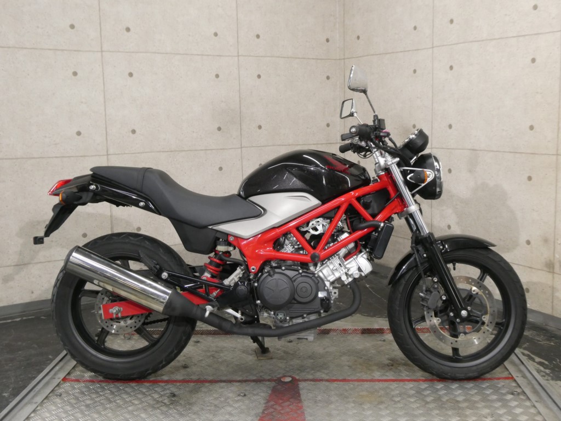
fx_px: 648
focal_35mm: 40
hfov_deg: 46.8
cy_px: 210
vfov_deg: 36.0
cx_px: 280
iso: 400
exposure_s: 1/80
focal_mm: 7.2
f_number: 3.8
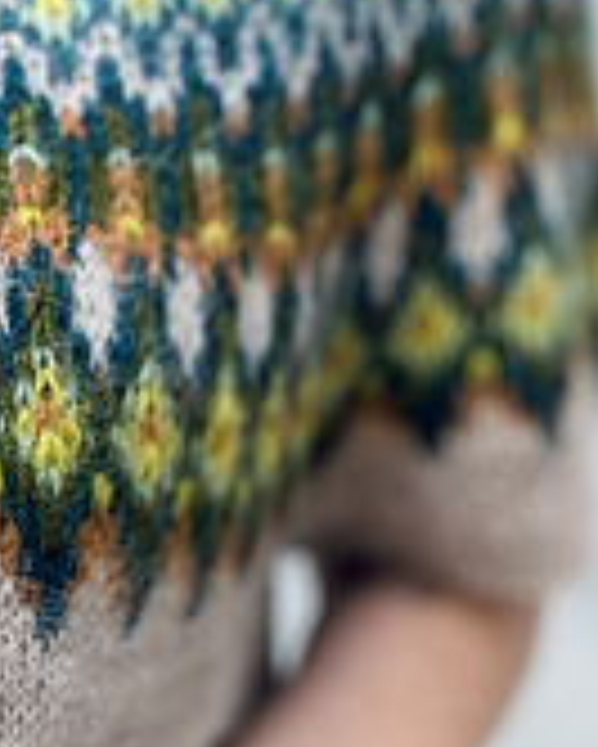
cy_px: 662
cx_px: 16
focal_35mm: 88
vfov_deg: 21.3
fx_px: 1945
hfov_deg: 17.1
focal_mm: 2.71
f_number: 2.2
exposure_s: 1/122
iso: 50
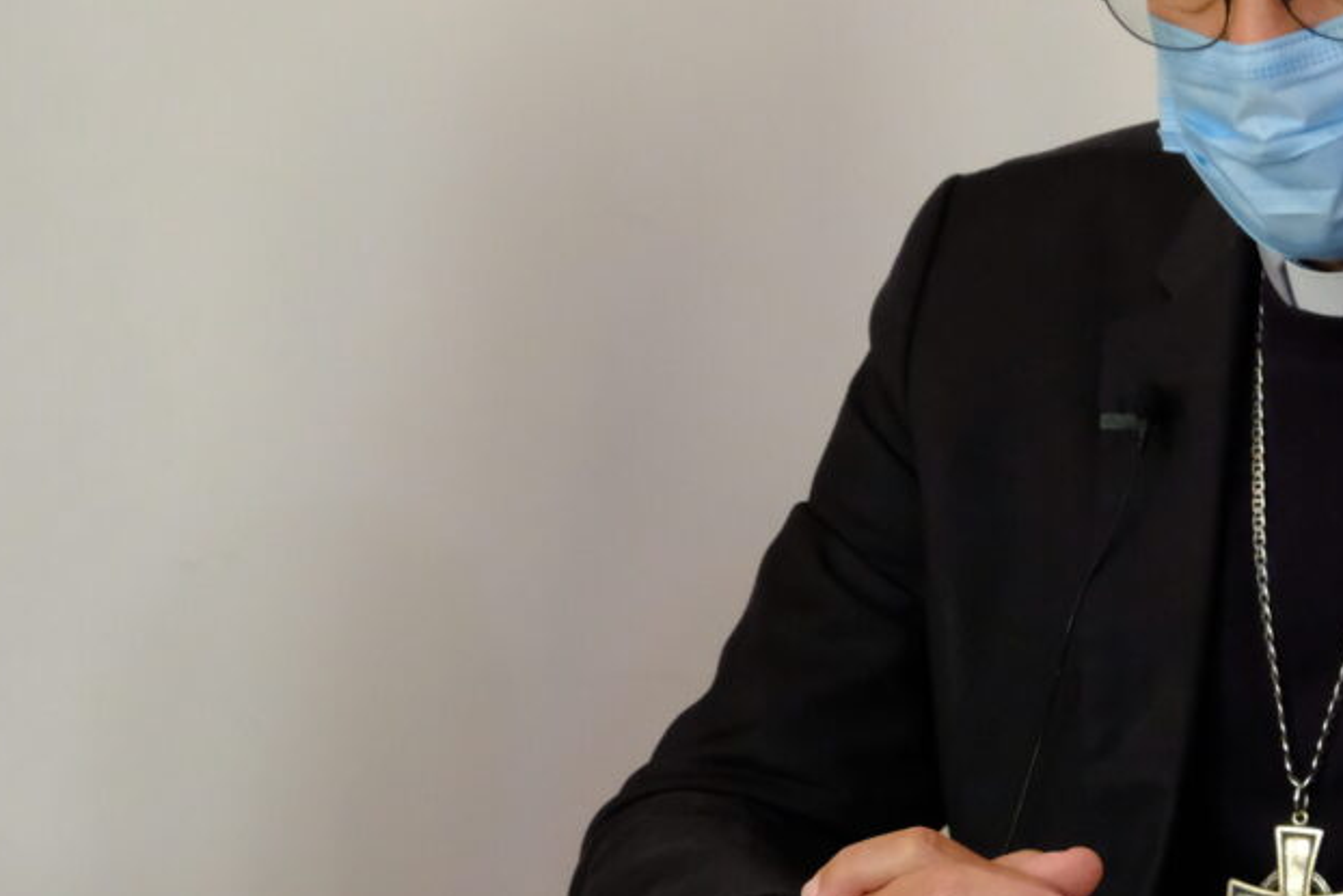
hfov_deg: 10.0
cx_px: 974
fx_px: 7649
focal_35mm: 205
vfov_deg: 6.7
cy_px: 548
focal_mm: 55
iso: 8000
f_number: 8
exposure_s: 1/125
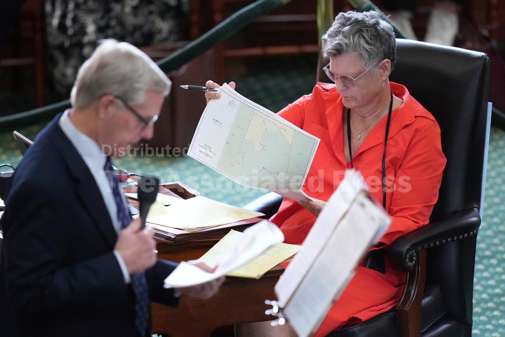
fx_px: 8417
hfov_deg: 3.4
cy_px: 168
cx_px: 252
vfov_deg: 2.3
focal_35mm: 600
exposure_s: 1/500
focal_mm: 400
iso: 3200
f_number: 2.8
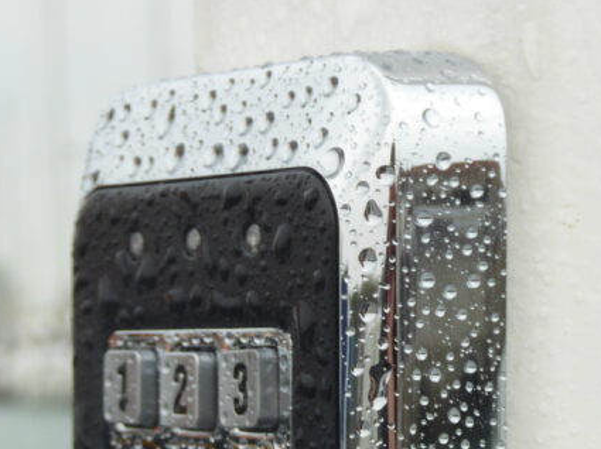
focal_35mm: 205
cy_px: 528
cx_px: 7
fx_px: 3556
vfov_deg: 7.2
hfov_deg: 9.6
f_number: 4.7
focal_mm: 14.1
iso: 100
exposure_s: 1/125
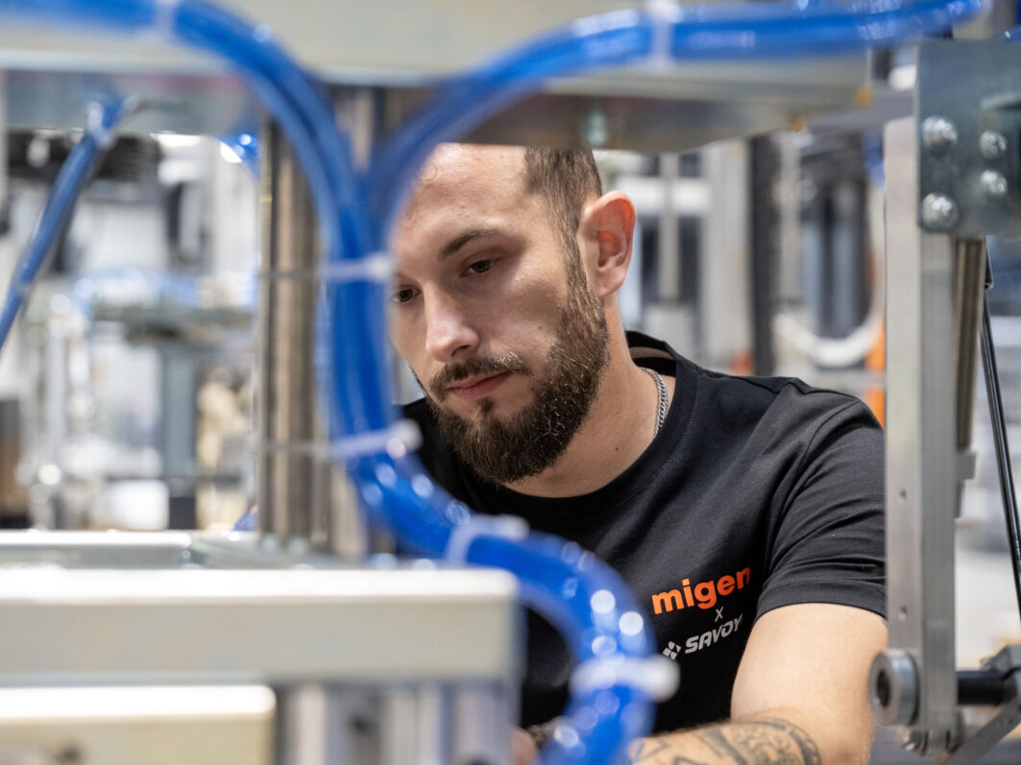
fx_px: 2625
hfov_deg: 22.0
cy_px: 382
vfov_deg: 16.6
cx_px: 469
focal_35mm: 89
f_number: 4
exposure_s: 1/60
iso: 2000
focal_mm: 82
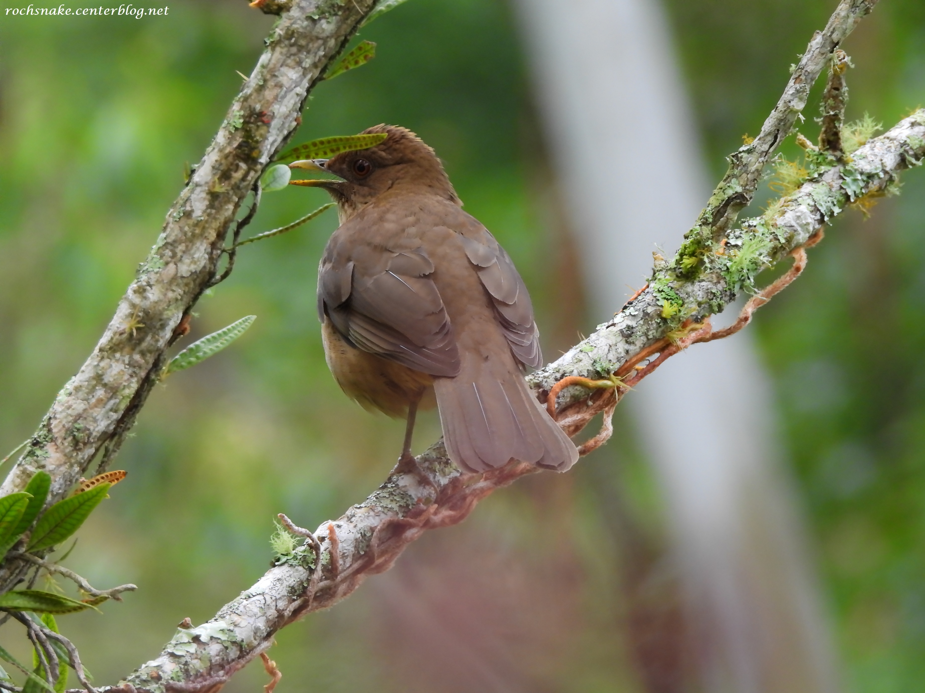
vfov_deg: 1.9
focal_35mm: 800
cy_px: 346
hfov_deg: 2.5
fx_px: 21377
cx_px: 462
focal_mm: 143
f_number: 5.6
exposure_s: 1/250
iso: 800
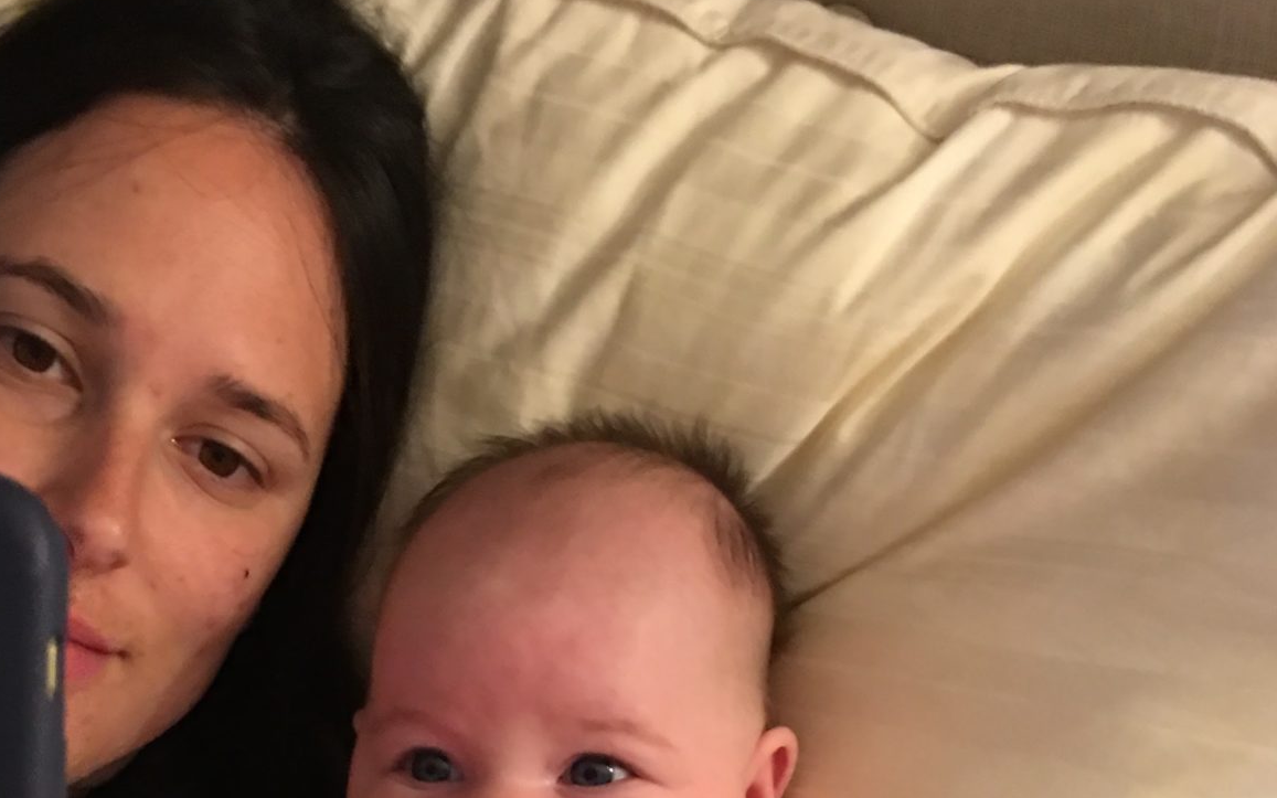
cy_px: 1383
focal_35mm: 68
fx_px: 2366
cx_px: 270
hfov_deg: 29.6
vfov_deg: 16.4
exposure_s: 1/4
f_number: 2.2
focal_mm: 4.15
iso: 50
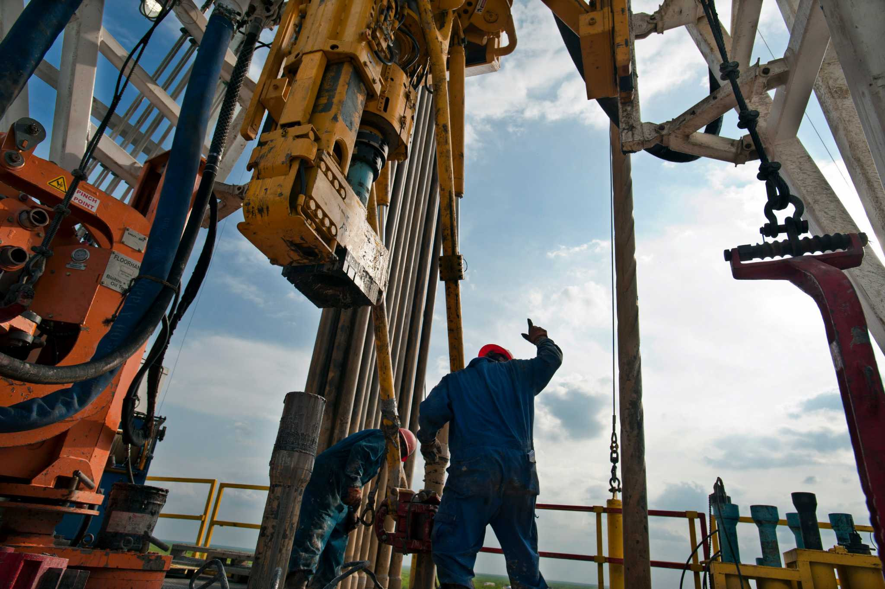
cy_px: 294
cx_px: 442
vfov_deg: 57.1
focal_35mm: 22
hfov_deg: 78.6
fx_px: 540
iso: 200
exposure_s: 1/640
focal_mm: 22
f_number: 8
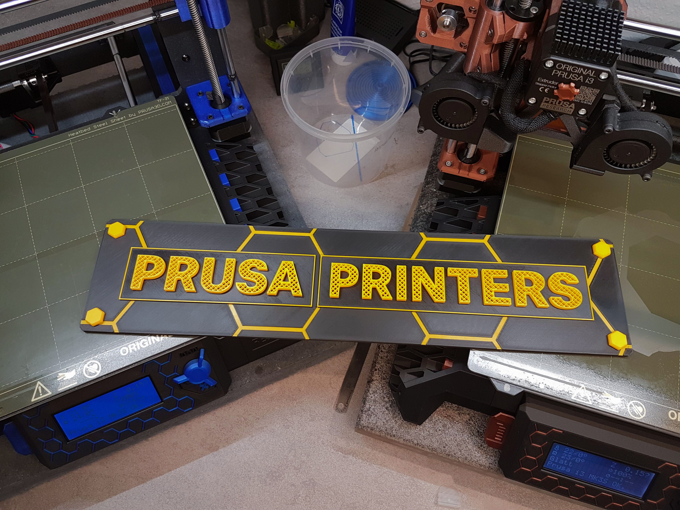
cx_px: 340
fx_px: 511
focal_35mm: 26
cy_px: 255
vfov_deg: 53.1
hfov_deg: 67.3
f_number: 1.7
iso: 50
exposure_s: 1/50
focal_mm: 4.2
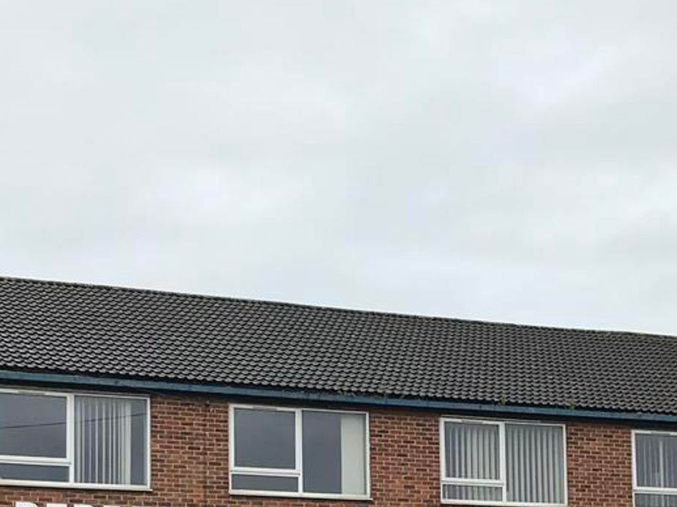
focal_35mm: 78
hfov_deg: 25.0
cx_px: 387
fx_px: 1525
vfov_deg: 18.2
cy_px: 557
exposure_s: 1/669
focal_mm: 3.99
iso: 20
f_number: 1.8
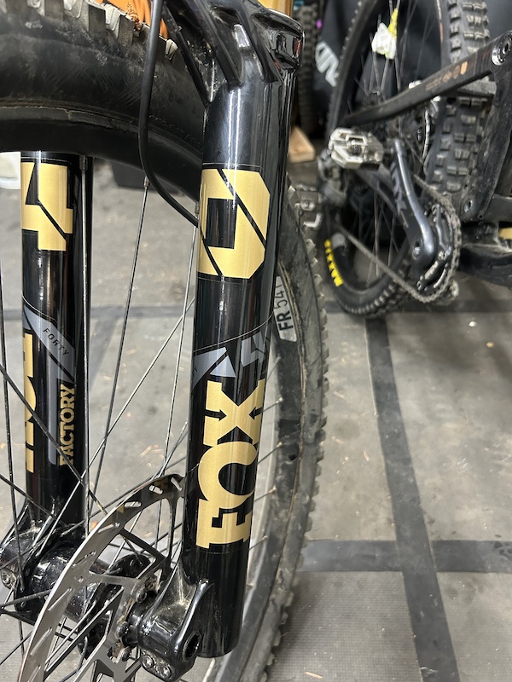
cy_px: 341
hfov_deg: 53.1
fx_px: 513
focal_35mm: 26
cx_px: 256
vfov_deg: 67.3
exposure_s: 1/60
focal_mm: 5.7
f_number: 1.5
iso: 400
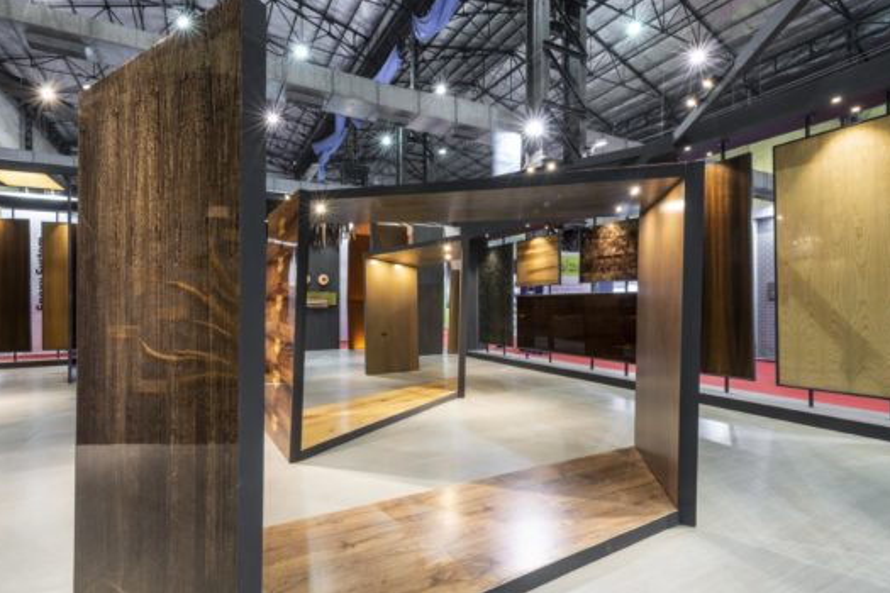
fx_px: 396
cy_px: 308
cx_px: 388
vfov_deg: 73.7
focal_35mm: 16
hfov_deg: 96.2
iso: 200
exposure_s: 1.6
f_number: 18
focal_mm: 14
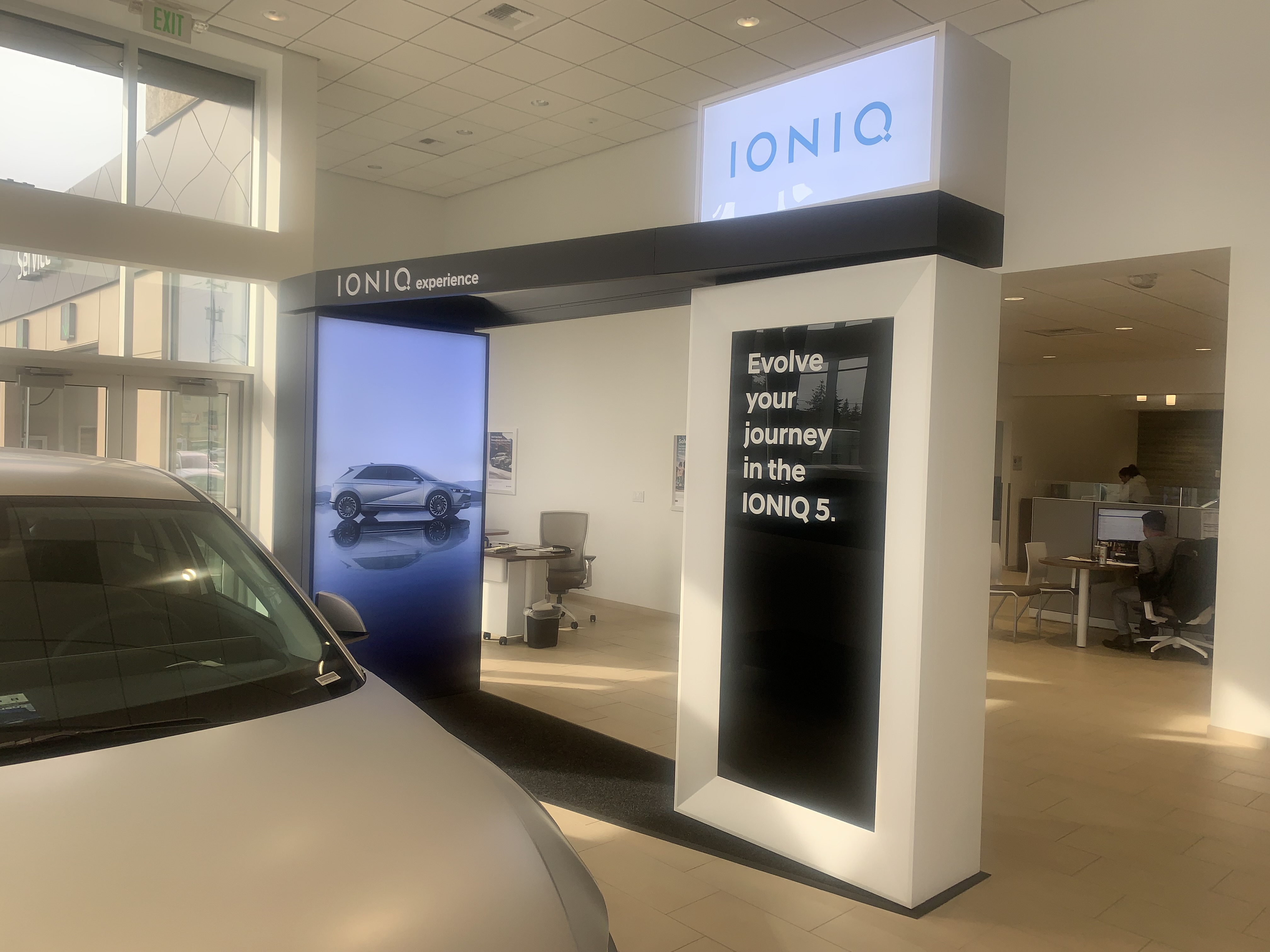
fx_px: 954
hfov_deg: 67.3
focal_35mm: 26
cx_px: 635
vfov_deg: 53.1
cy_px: 476
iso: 25
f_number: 1.8
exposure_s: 1/283
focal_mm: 4.25
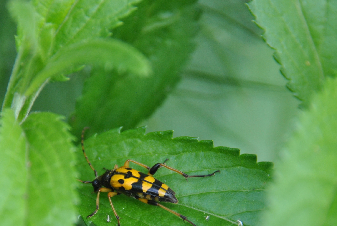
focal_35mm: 539
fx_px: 5052
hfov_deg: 3.8
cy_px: 188
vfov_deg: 2.6
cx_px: 146
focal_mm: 200
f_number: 6.3
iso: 280
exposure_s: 1/125
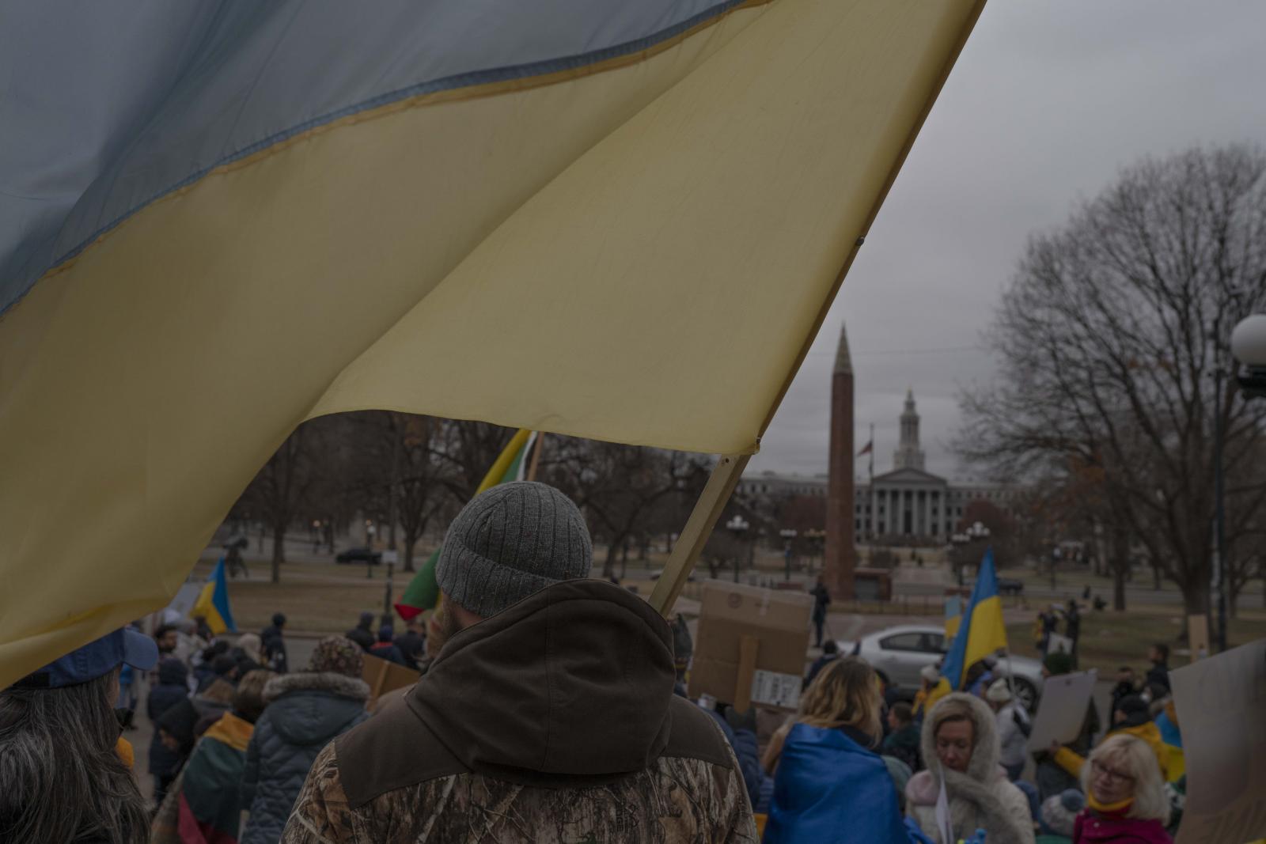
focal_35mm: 35
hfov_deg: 54.4
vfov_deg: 37.9
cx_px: 633
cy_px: 422
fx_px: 1231
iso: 500
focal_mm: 35
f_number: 5.6
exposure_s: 1/2500
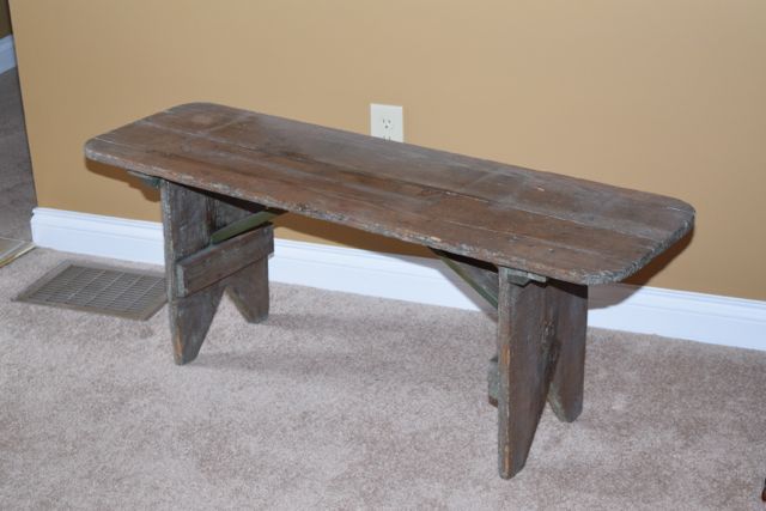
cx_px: 383
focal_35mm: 72
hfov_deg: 28.1
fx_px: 1532
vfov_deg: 18.9
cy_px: 256
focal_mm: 48
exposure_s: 1/125
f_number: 5.6
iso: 1600
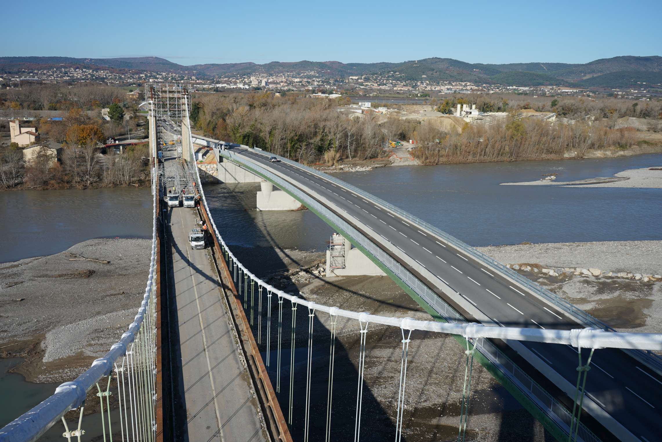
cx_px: 331
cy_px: 221
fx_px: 570
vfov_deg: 42.3
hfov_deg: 60.3
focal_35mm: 31
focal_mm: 31
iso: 200
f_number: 8
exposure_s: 1/640
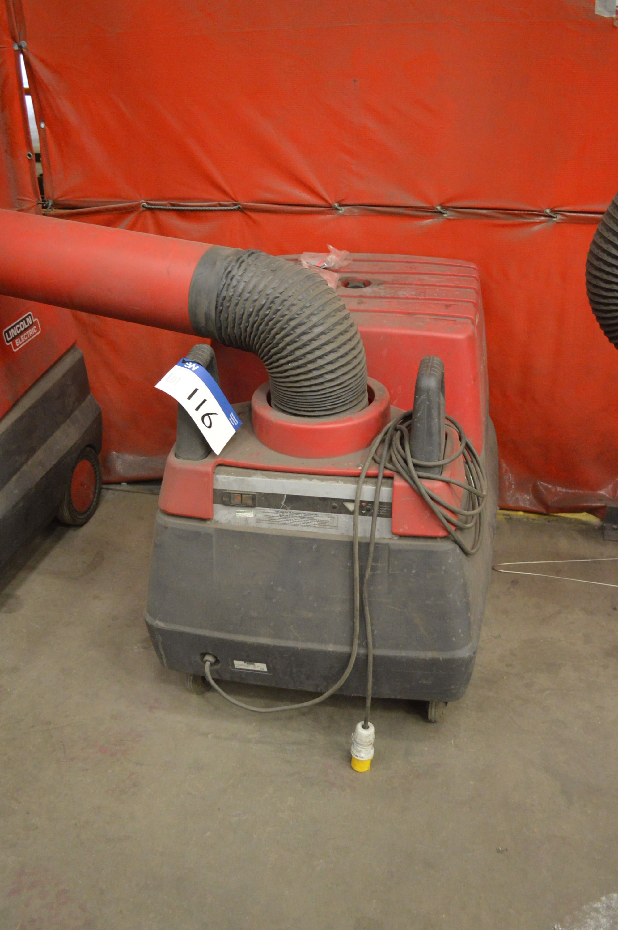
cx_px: 309
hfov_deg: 36.8
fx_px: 929
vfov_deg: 53.2
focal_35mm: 36
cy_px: 465
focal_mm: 24
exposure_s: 1/60
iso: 2800
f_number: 4
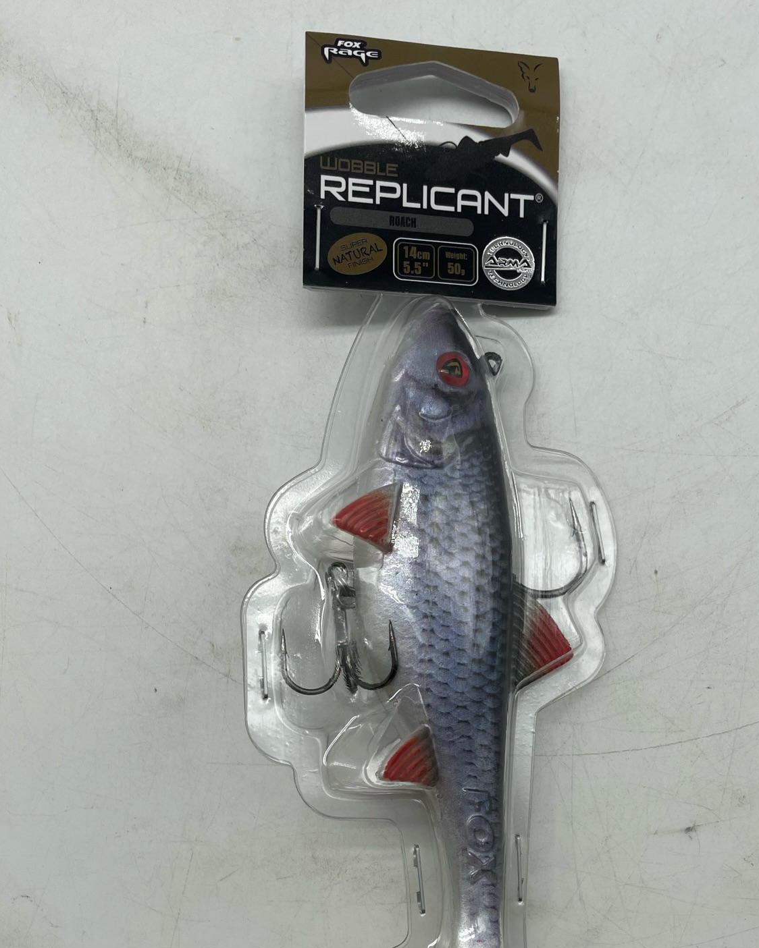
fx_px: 1039
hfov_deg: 40.1
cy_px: 680
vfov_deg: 47.7
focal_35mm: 37
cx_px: 431
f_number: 1.6
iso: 32
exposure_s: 1/947
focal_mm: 4.2
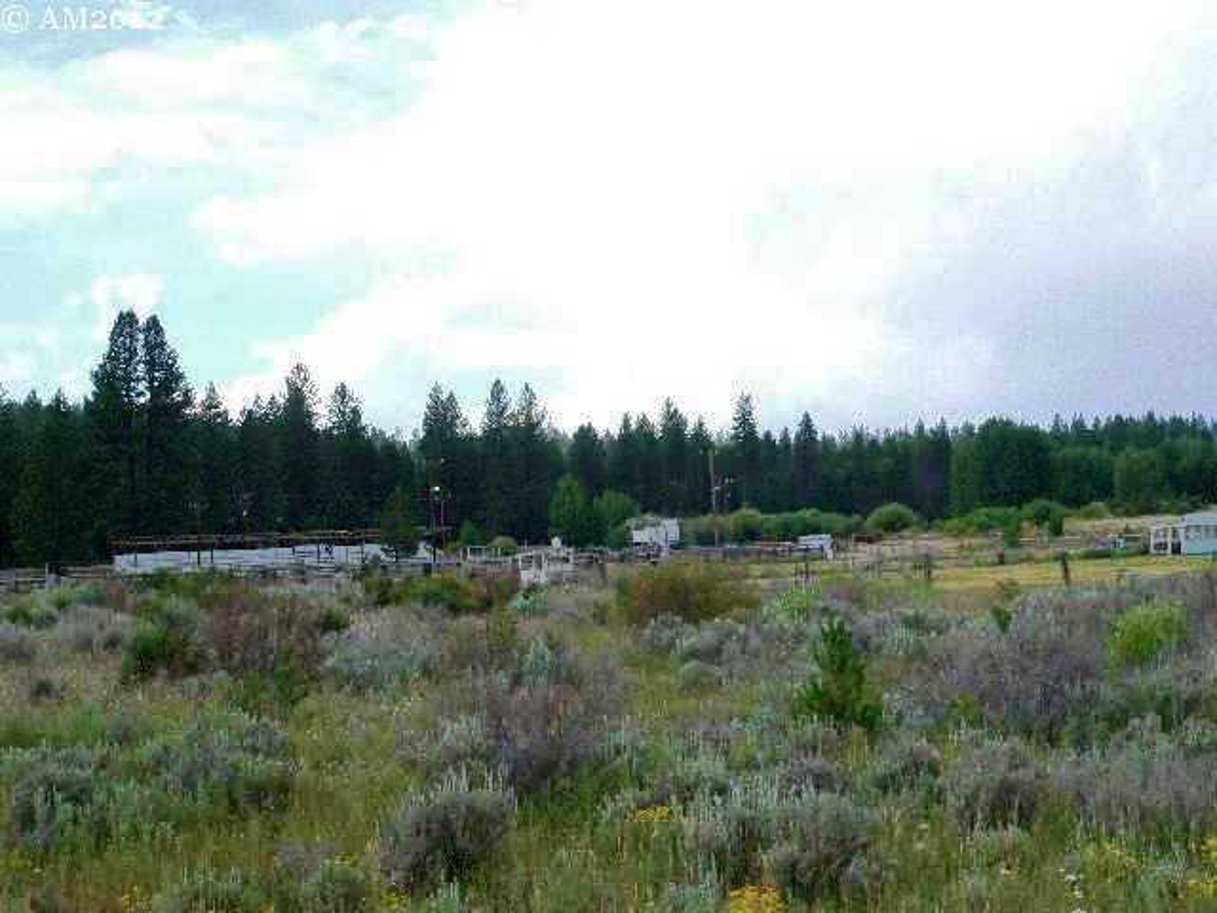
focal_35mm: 51
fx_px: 1793
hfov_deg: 37.5
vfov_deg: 28.6
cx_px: 608
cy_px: 456
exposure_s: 1/1000
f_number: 2.8
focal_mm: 8.5
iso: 100
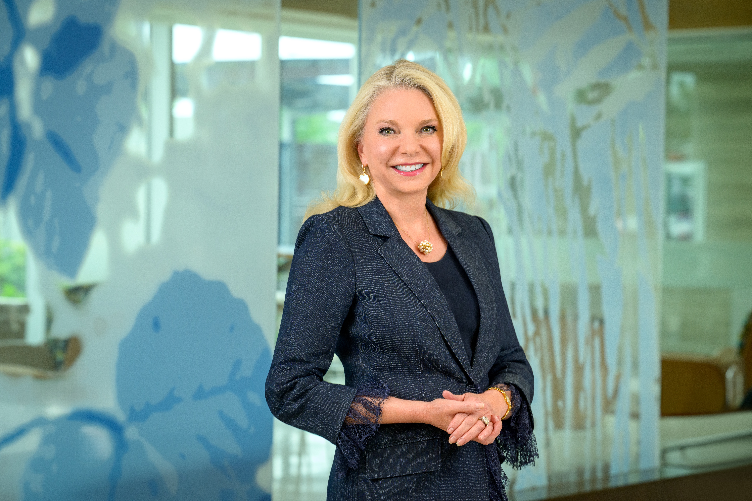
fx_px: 2151
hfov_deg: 19.8
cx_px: 376
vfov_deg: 13.3
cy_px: 250
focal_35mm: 103
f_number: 5.6
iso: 800
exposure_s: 1/125
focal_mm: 103
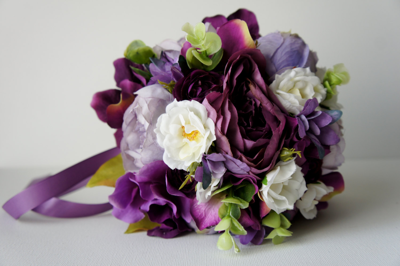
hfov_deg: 48.0
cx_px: 200
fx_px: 450
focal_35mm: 40
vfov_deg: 33.0
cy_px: 133
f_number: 4.5
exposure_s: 1/50
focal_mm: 27
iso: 200
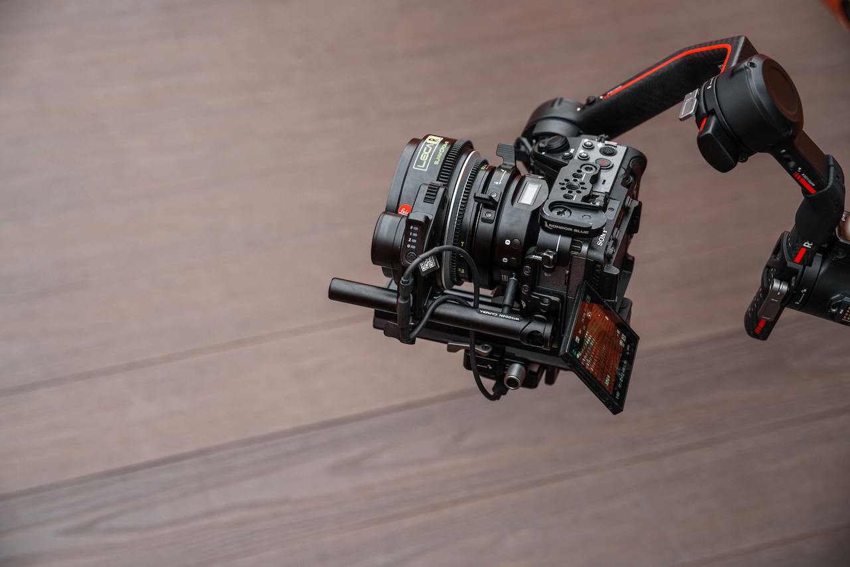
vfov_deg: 16.1
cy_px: 284
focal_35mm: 85
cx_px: 425
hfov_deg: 23.9
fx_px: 2007
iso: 250
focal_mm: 85
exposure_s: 1/80
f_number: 5
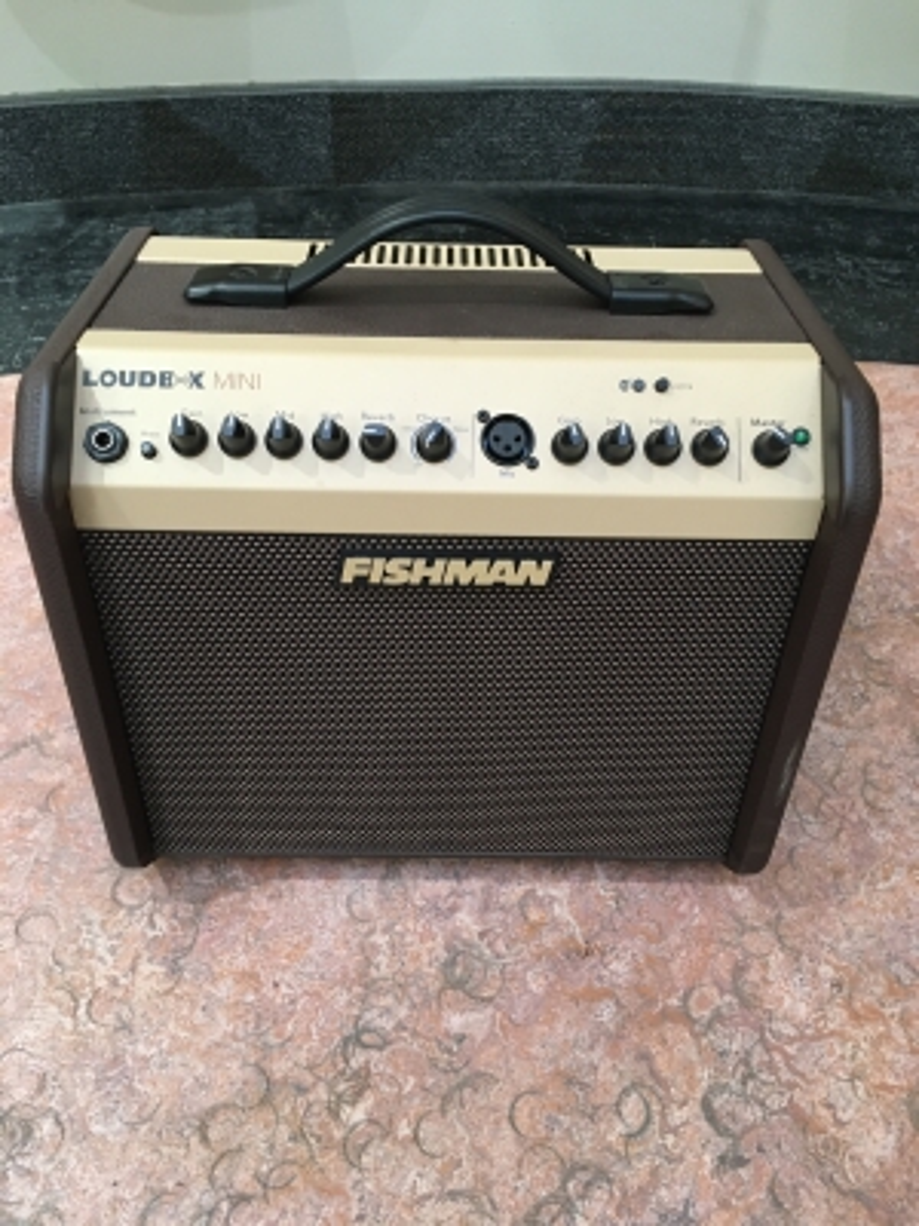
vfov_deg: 61.7
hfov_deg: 48.2
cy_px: 613
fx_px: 1027
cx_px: 460
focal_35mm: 29
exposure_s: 1/30
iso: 125
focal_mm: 4.15
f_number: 2.2
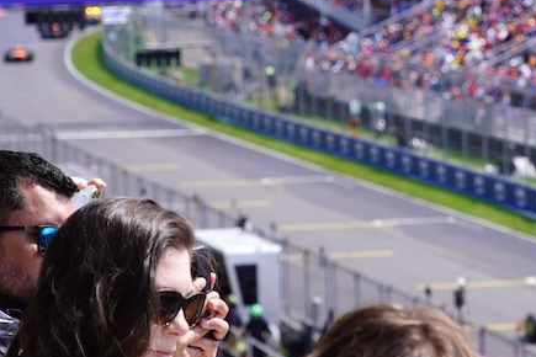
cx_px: 442
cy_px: 21
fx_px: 2754
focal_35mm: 185
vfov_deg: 7.4
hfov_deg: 11.1
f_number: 5
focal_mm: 67
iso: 100
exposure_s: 1/320
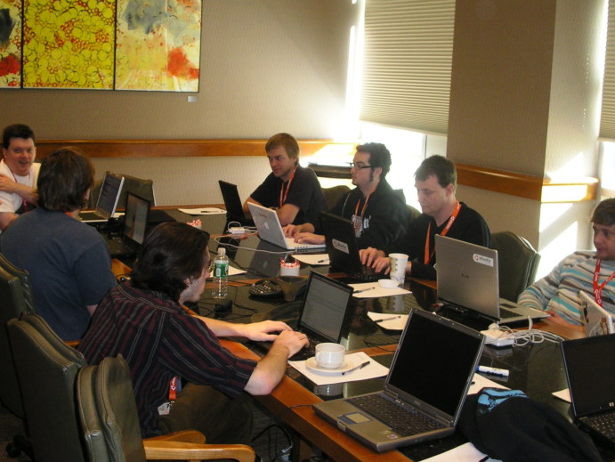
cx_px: 285
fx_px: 782
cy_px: 227
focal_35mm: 44
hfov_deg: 42.9
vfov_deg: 32.9
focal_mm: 7.8
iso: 200
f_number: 2.8
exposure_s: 1/45
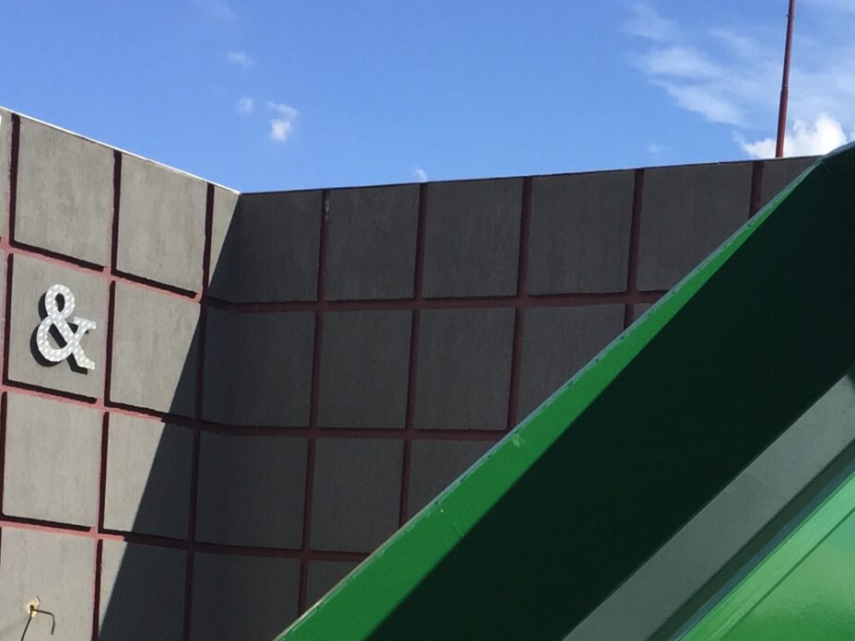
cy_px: 836
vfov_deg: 17.3
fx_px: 1976
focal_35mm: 80
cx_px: 664
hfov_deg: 24.1
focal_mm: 4.15
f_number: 2.2
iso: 32
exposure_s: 1/1364
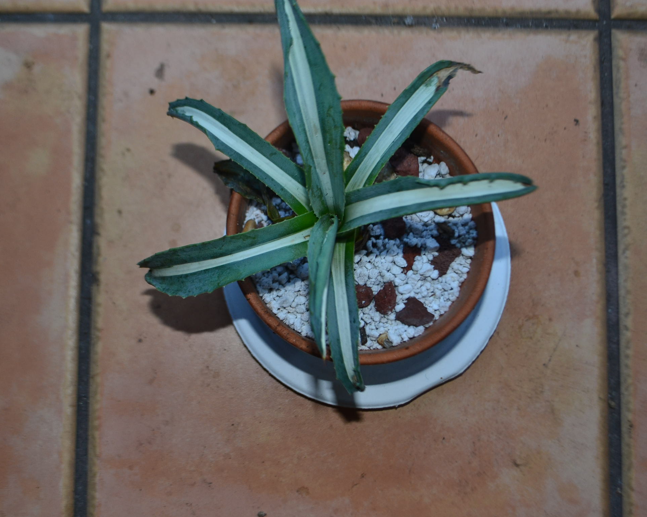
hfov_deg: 42.0
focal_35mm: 44
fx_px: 842
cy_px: 258
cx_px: 291
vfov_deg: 34.1
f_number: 4.5
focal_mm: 26
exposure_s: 1/60
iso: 400
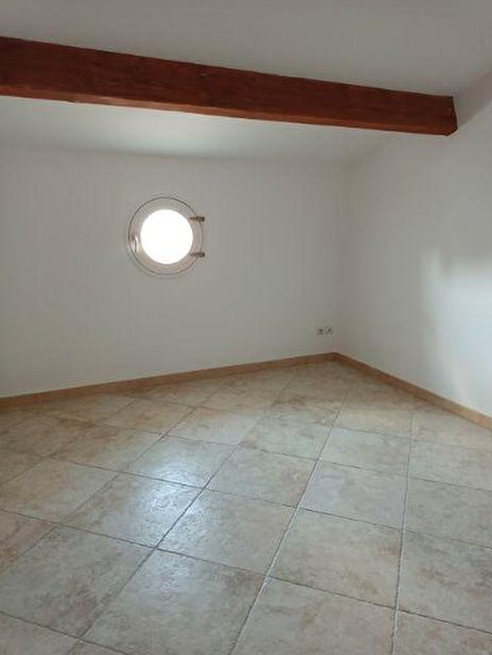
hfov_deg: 53.1
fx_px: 493
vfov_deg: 67.3
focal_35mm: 26
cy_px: 335
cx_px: 247
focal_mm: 4.71
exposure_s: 1/25
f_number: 1.79
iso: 1609
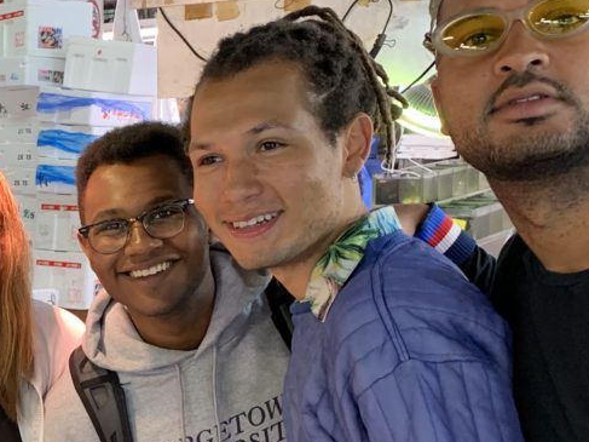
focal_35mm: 82
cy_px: 411
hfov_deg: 22.3
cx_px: -91
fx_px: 1395
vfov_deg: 17.7
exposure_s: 1/50
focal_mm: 4.25
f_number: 1.8
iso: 125
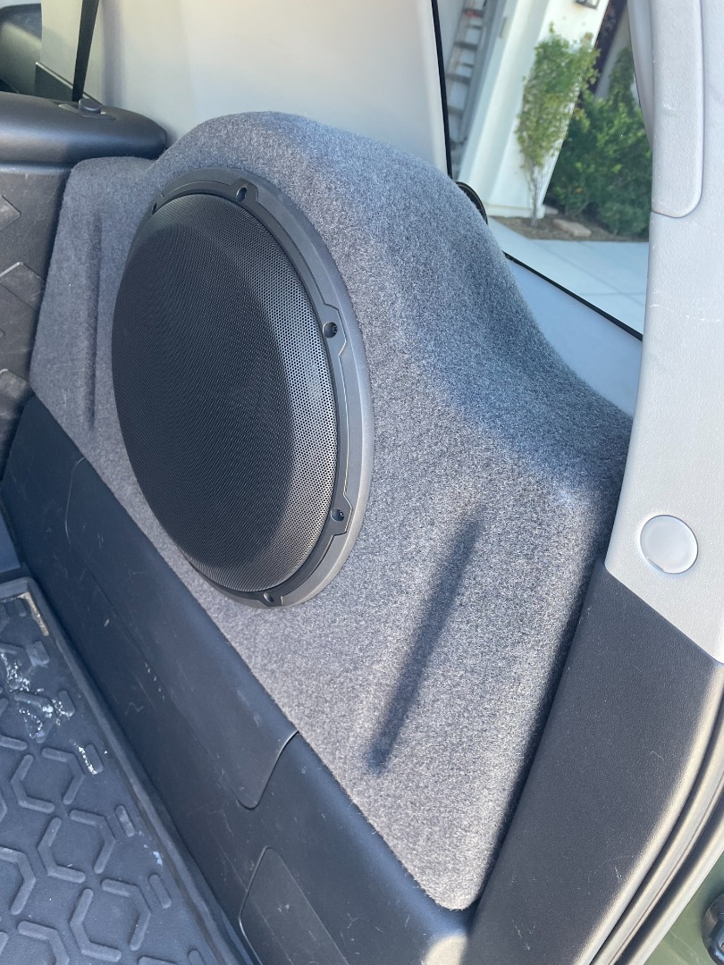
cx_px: 362
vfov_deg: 67.3
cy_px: 482
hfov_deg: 53.1
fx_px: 725
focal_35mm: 26
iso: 125
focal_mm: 4.2
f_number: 1.6
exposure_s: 1/121
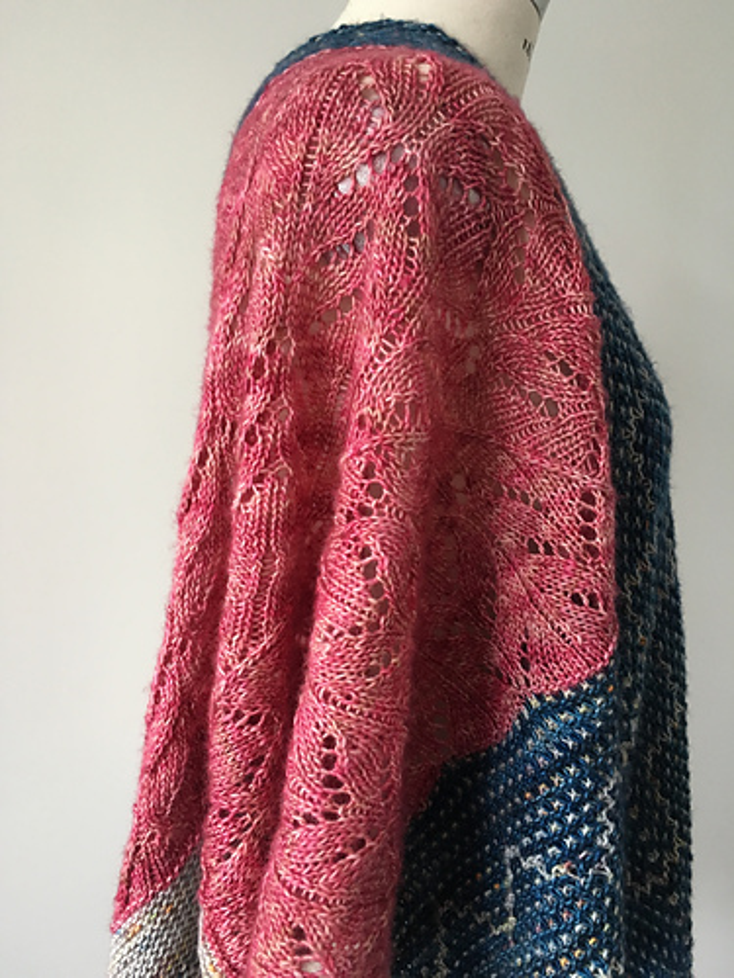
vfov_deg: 61.7
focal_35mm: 29
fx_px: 820
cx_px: 367
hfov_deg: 48.2
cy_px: 489
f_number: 2.2
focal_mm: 4.15
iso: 125
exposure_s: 1/33
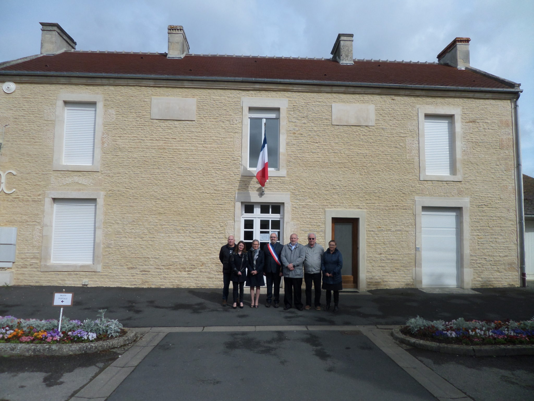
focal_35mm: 24
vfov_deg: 56.8
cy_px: 200
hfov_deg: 71.6
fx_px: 370
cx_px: 267
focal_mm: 4.3
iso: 80
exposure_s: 1/1500
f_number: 3.1
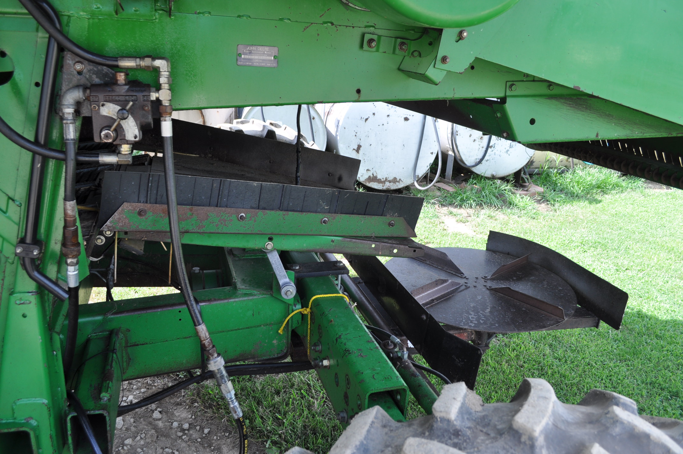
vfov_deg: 43.5
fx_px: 568
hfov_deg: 62.0
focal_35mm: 30
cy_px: 227
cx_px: 342
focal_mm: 20
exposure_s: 1/125
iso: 200
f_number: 5.6
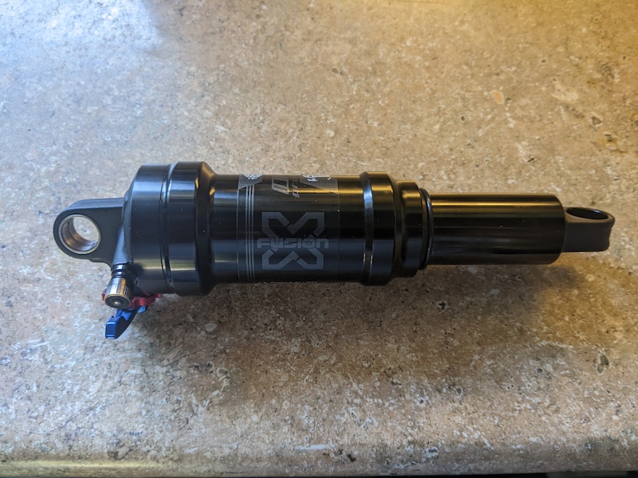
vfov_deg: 51.4
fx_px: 498
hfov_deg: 65.3
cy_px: 239
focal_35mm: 27
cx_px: 319
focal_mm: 4.44
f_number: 1.8
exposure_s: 1/24
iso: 43
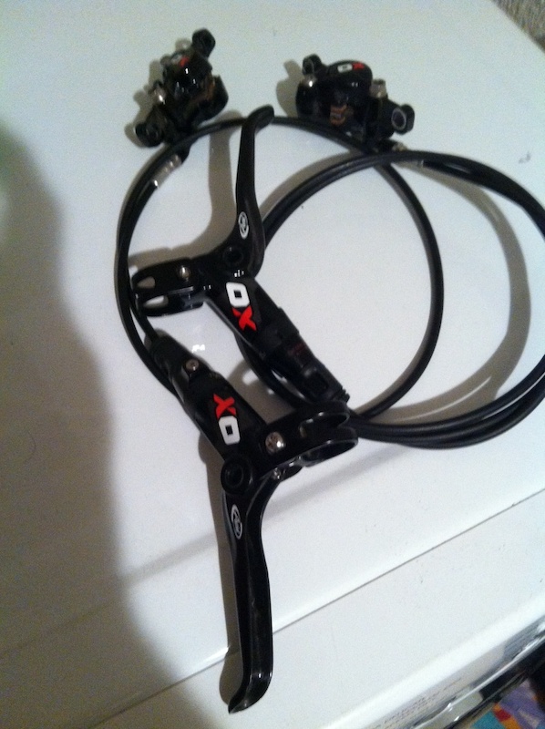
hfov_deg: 40.6
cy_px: 364
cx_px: 272
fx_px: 736
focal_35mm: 35
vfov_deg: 52.7
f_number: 2.8
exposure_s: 1/17
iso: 400
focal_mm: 3.85
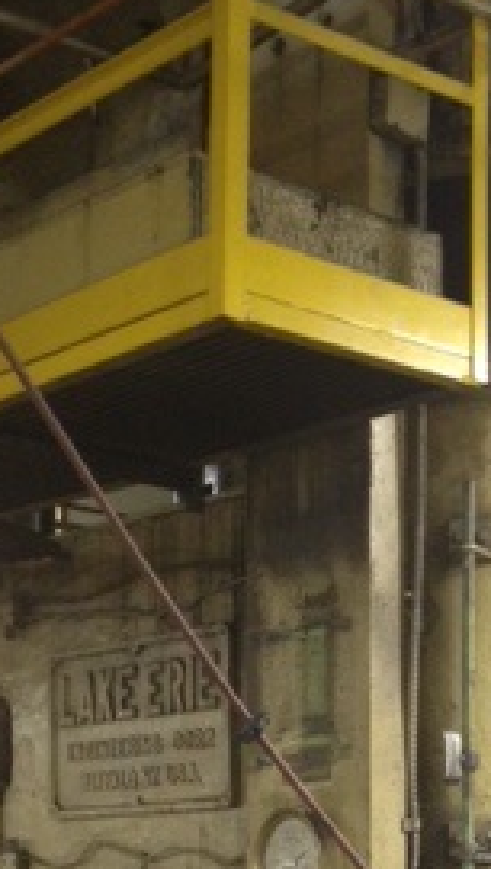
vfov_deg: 22.7
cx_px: 542
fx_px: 2077
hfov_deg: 13.2
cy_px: 879
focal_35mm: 90
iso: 160
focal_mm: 4.28
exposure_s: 1/20
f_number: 2.4
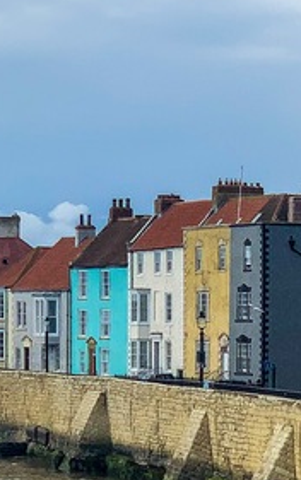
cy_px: 367
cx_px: 222
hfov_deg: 6.5
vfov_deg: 10.4
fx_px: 2634
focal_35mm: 201
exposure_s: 1/1600
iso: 16
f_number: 2.4
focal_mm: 6
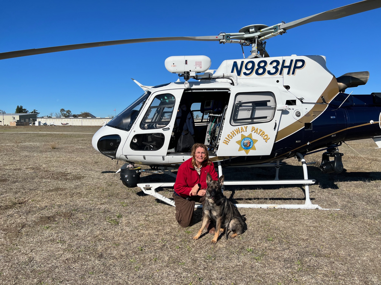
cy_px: 142
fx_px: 286
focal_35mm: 26
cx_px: 190
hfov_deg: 67.3
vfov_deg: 53.1
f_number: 1.5
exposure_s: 1/7463
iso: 50
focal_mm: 5.7
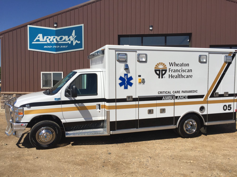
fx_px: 199
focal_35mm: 29
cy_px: 88
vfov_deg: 48.2
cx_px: 118
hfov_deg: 61.7
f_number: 2.2
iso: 32
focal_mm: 4.15
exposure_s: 1/3968
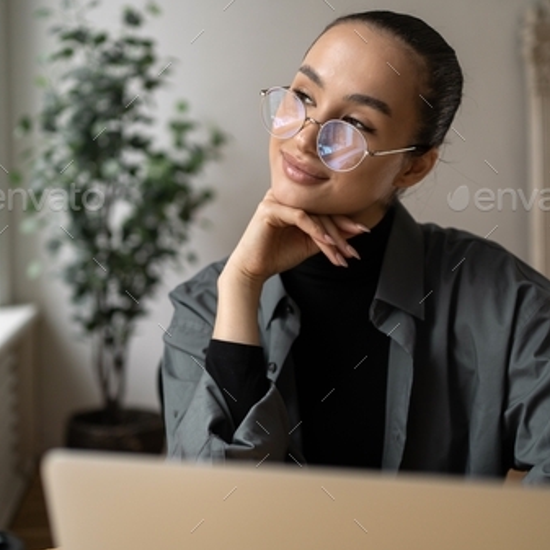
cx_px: 271
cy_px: 275
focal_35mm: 52
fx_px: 935
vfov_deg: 32.8
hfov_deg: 32.8
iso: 250
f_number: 2
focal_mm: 35
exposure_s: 1/250
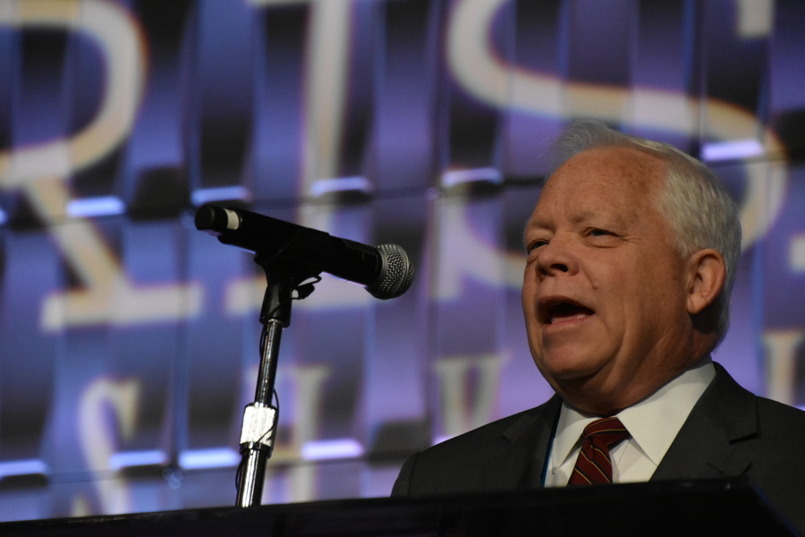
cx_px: 402
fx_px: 5869
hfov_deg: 7.8
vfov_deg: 5.2
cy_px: 268
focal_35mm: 262
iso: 4000
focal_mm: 175
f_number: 6
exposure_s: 1/250
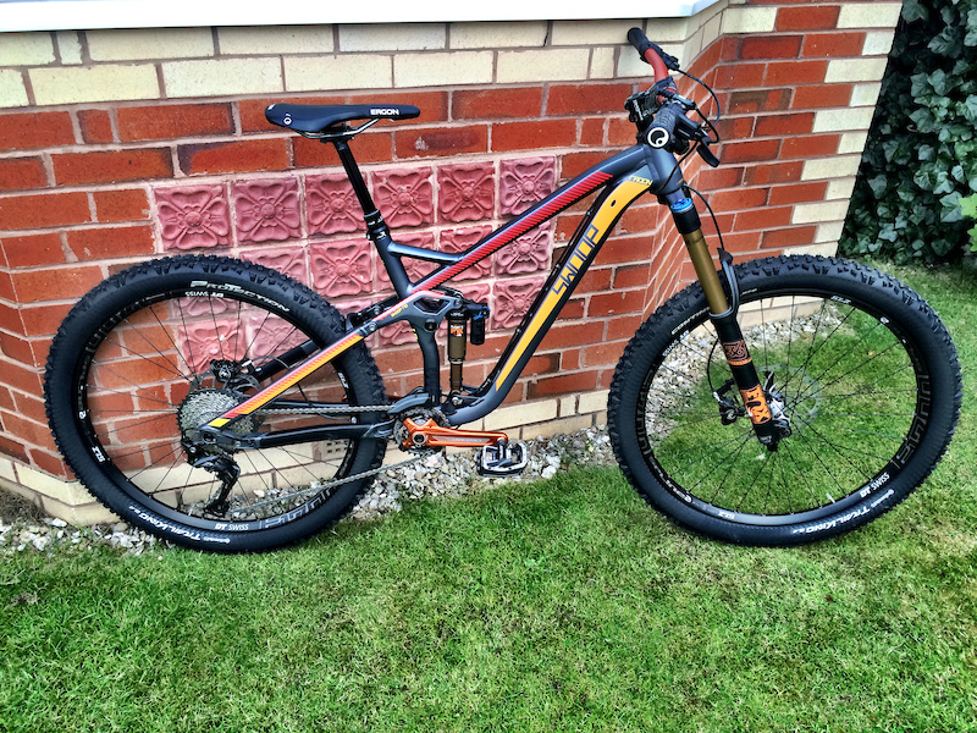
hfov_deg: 61.7
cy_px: 366
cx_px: 488
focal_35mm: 29
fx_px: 818
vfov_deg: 48.2
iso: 40
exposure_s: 1/33
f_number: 2.2
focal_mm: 4.15
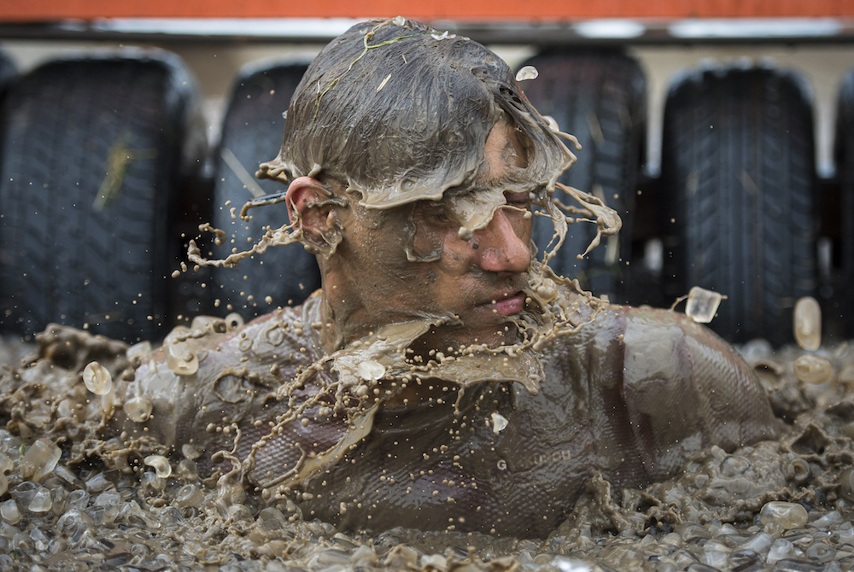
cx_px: 427
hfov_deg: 19.4
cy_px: 286
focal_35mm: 105
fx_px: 2494
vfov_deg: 13.1
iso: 1250
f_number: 3.5
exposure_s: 1/4000
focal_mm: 105
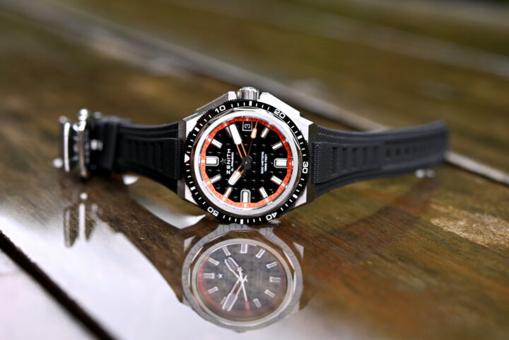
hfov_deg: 33.4
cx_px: 254
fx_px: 848
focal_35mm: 60
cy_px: 170
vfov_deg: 22.6
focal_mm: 60
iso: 400
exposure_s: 1/13
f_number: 5
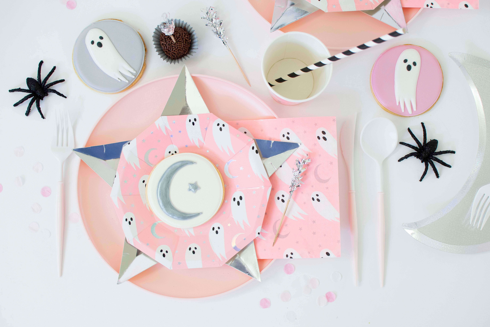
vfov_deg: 25.8
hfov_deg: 37.9
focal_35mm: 52
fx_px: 715
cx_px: 245
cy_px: 164
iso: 500
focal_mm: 35
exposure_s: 1/100
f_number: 3.5
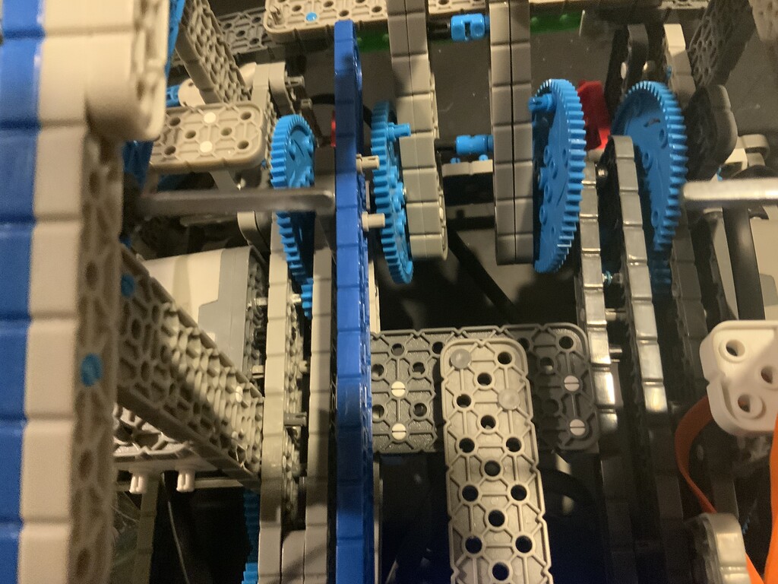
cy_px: 292
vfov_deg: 48.2
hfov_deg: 61.7
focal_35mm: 29
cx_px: 389
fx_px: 652
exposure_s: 1/30
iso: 500
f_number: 1.8
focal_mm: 3
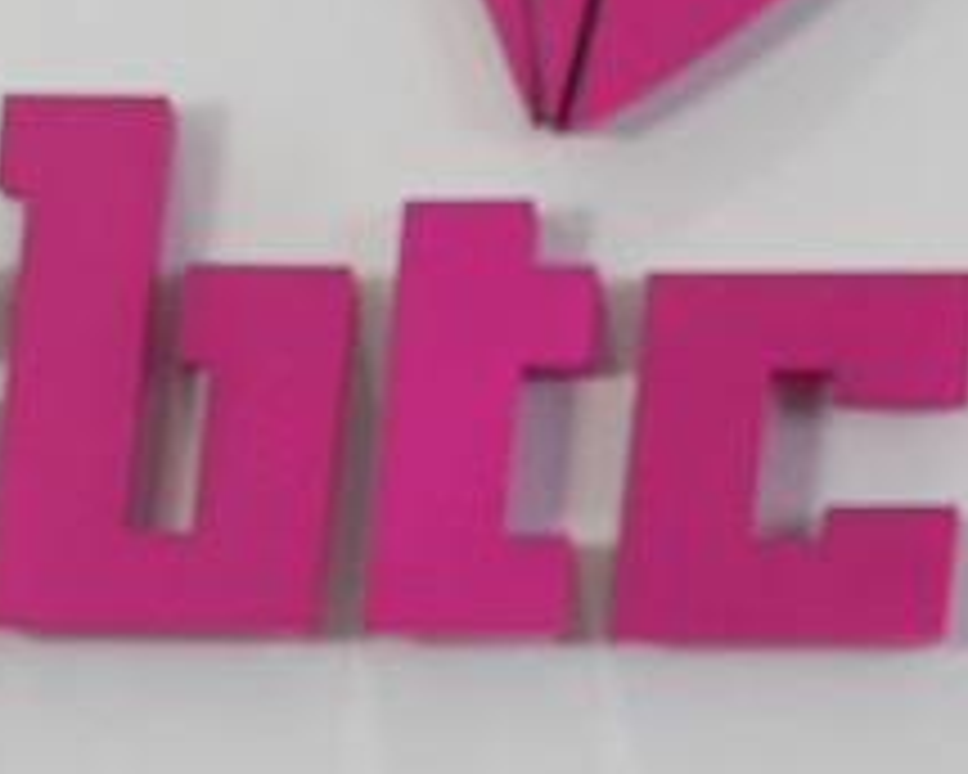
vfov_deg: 4.0
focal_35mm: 387
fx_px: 11083
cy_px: 1138
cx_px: 617
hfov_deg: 5.0
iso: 1250
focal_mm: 46.1
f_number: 5
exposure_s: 1/125
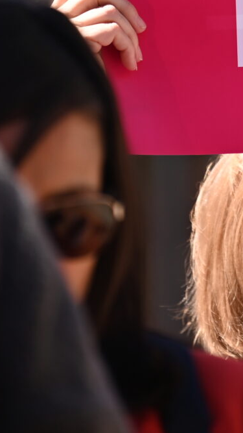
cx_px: 408
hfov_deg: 1.5
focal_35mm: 804
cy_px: -82
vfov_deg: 2.7
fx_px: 9213
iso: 100
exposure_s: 1/800
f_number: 2.8
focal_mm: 200
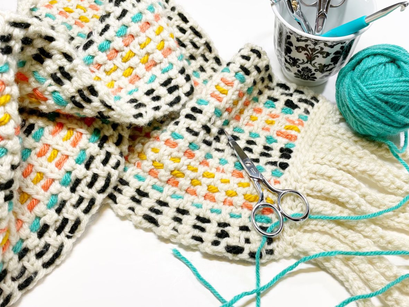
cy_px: 160
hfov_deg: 53.7
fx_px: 402
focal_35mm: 34
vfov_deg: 41.8
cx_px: 238
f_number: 1.6
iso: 32
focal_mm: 4.2
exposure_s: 1/120
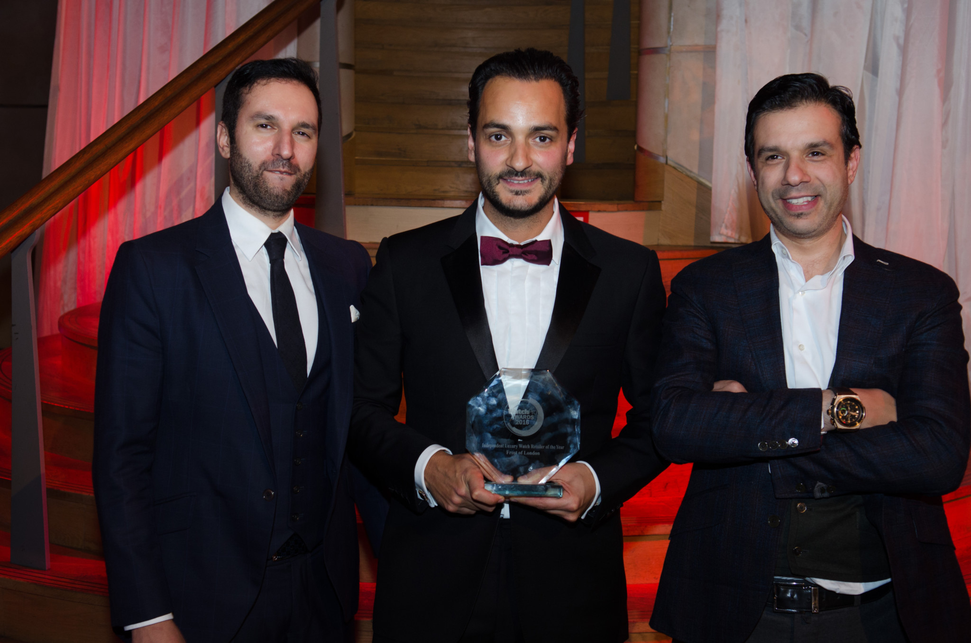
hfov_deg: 41.2
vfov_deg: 27.9
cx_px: 486
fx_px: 1292
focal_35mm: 48
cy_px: 322
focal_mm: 32
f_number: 4
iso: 400
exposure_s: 1/20
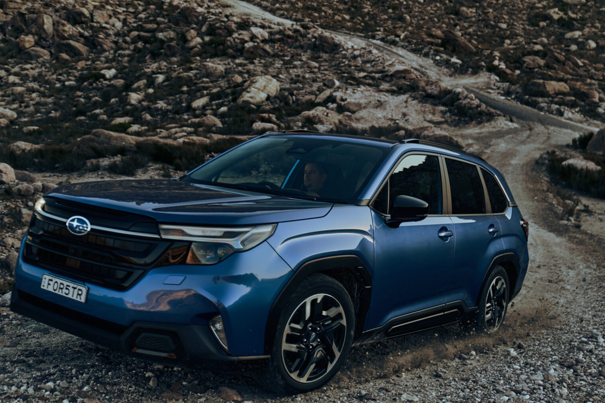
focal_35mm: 39
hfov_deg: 49.4
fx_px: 655
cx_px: 350
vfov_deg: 34.1
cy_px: 233
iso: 640
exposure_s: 1/1000
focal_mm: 31
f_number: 2.8
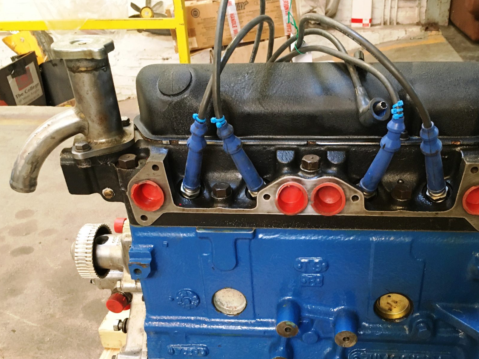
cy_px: 222
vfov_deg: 38.5
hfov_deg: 49.9
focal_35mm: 37
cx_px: 278
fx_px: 512
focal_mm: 4.15
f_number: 2.2
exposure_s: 1/33
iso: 200
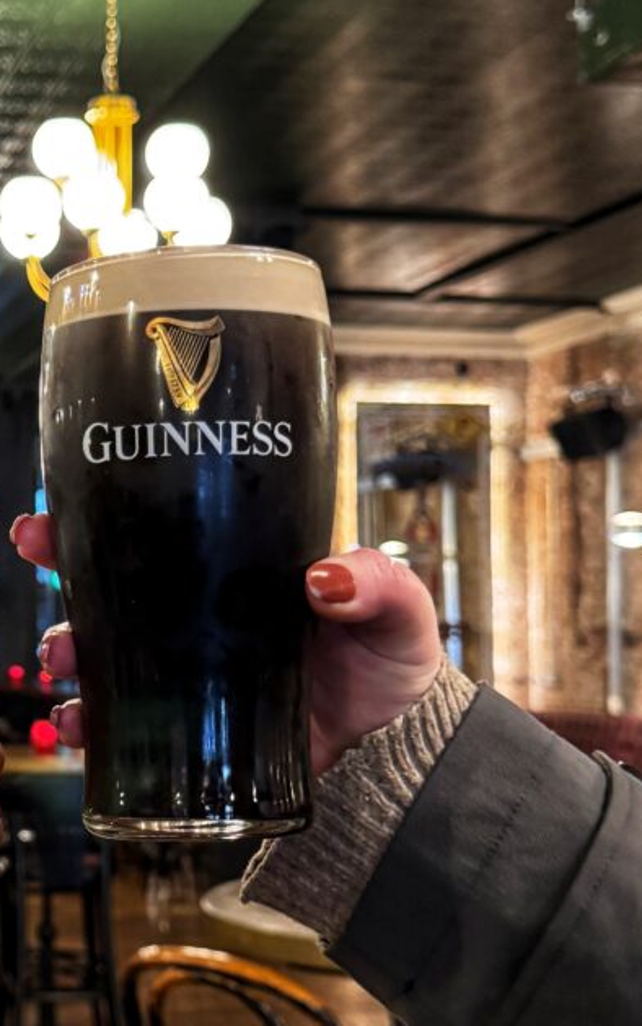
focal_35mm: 62
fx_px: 1735
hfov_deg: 20.3
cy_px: 596
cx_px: 2
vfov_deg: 32.9
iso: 640
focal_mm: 6.76
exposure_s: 1/50
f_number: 1.78
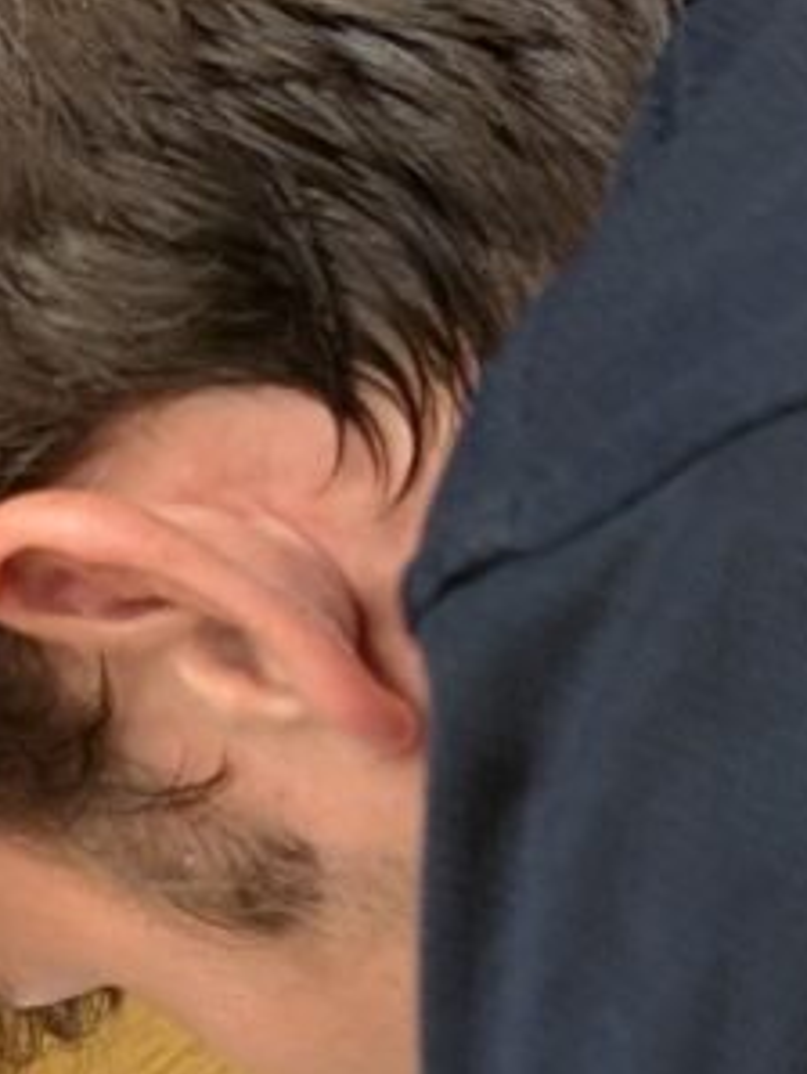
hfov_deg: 8.9
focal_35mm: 165
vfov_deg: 11.7
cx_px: -137
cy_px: 1254
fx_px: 5122
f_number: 1.68
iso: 721
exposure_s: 1/120
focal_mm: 6.9
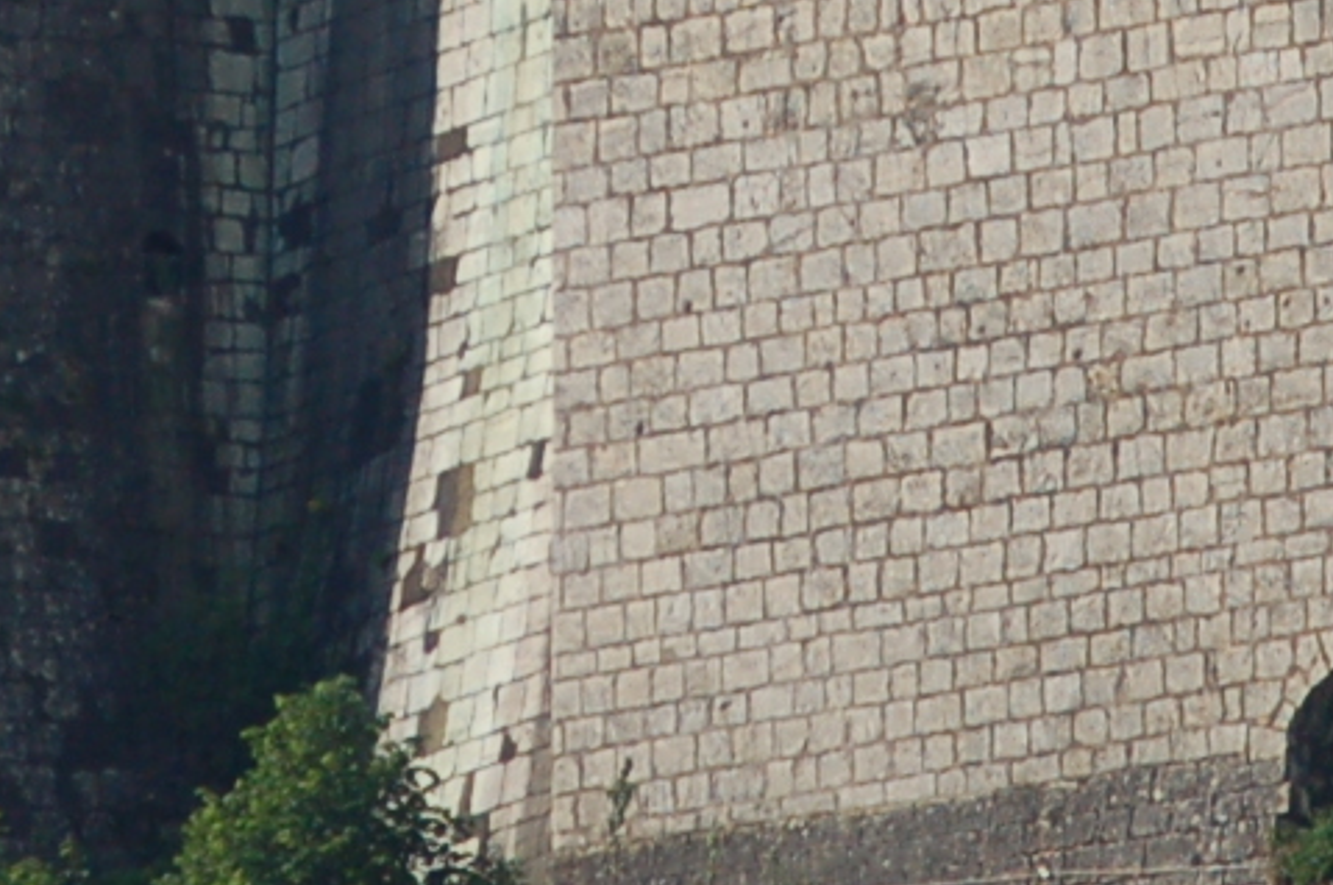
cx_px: 916
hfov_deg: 1.5
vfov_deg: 1.0
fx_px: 52249
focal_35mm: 1413
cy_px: -456
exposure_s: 1/2000
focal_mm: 200
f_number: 5.6
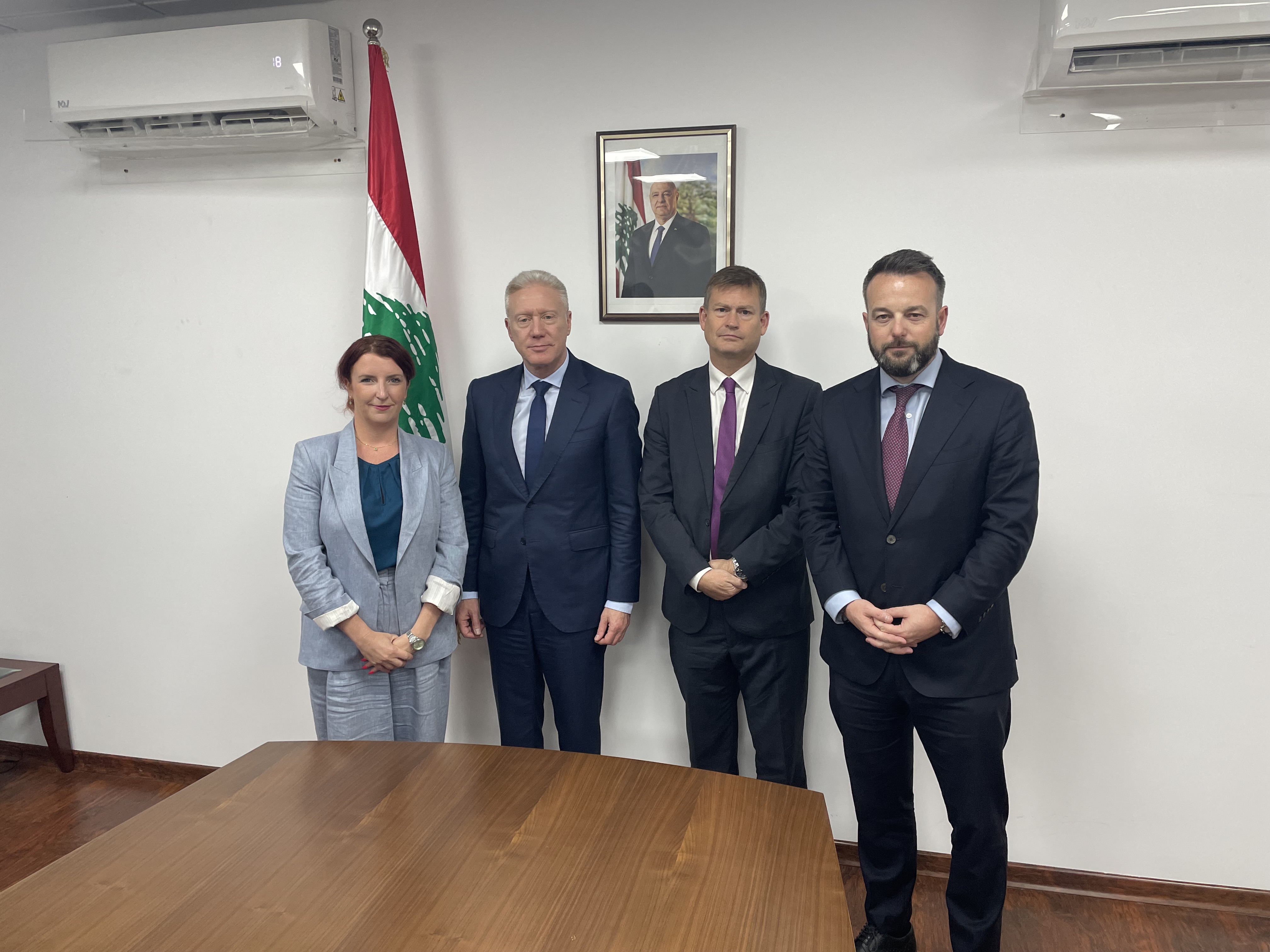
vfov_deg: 53.1
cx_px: 635
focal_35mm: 26
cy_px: 476
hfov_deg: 67.3
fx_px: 954
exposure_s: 1/121
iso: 125
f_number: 1.6
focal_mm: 4.2
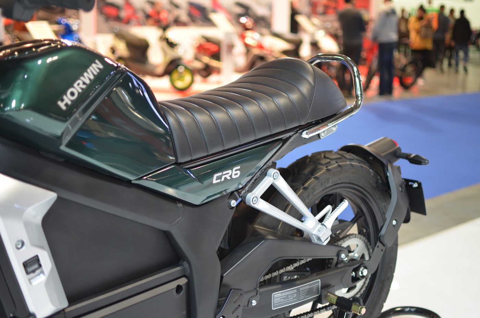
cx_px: 240
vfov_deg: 25.6
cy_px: 159
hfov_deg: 37.9
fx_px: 698
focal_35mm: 52
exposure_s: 1/125
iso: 320
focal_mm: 35
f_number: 1.8
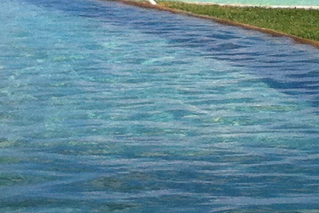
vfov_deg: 6.4
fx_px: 1905
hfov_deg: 9.5
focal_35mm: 215
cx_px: 363
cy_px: 36
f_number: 2.8
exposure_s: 1/2011
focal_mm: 3.85
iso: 80
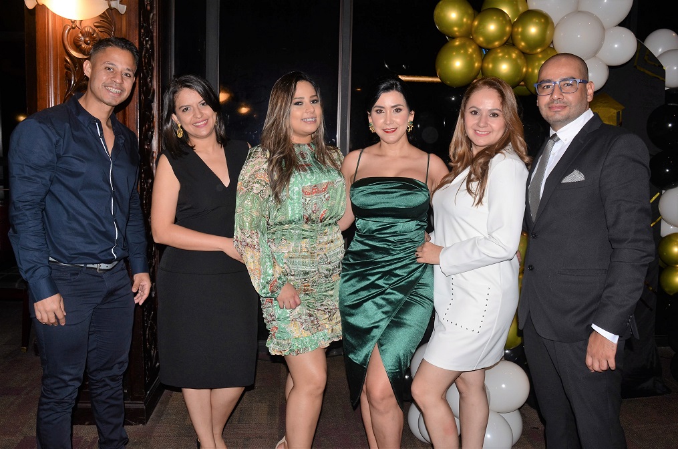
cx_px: 339
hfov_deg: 59.6
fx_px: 592
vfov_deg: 41.5
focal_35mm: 32
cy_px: 224
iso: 400
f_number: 8
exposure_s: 1/40
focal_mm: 21
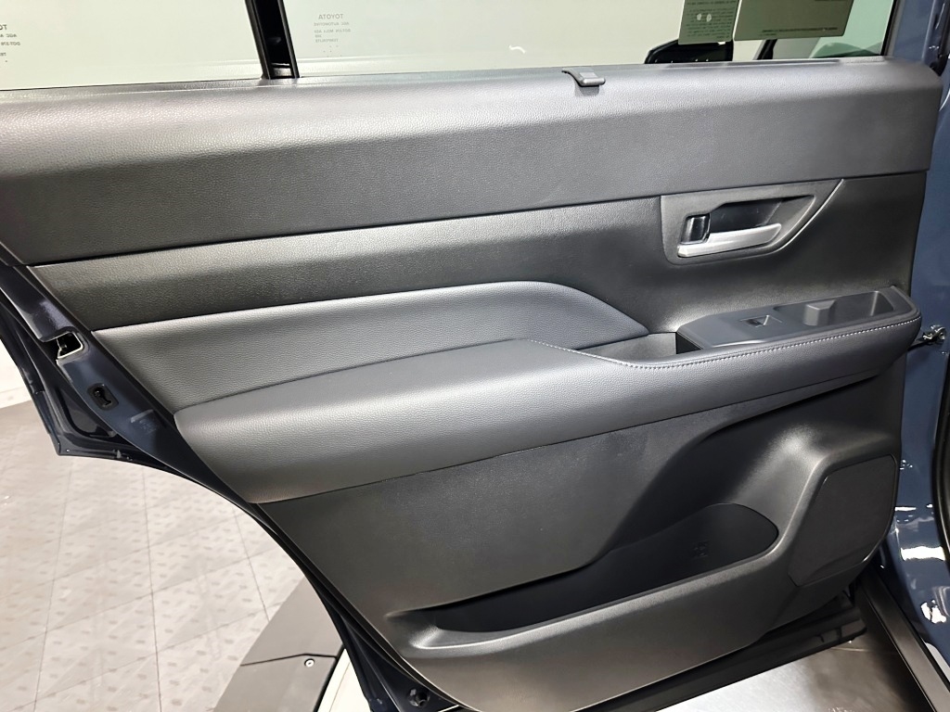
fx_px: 659
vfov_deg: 56.8
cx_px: 475
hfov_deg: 71.6
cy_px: 356
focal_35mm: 24
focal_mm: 6.86
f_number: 1.78
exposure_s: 1/40
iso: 800
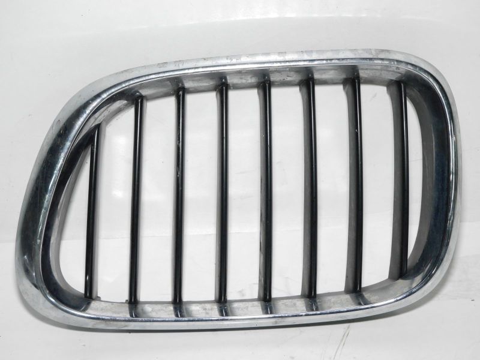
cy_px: 180
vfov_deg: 21.0
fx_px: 971
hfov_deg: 27.8
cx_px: 240
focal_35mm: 70
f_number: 5.2
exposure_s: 1/60
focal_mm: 35
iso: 800
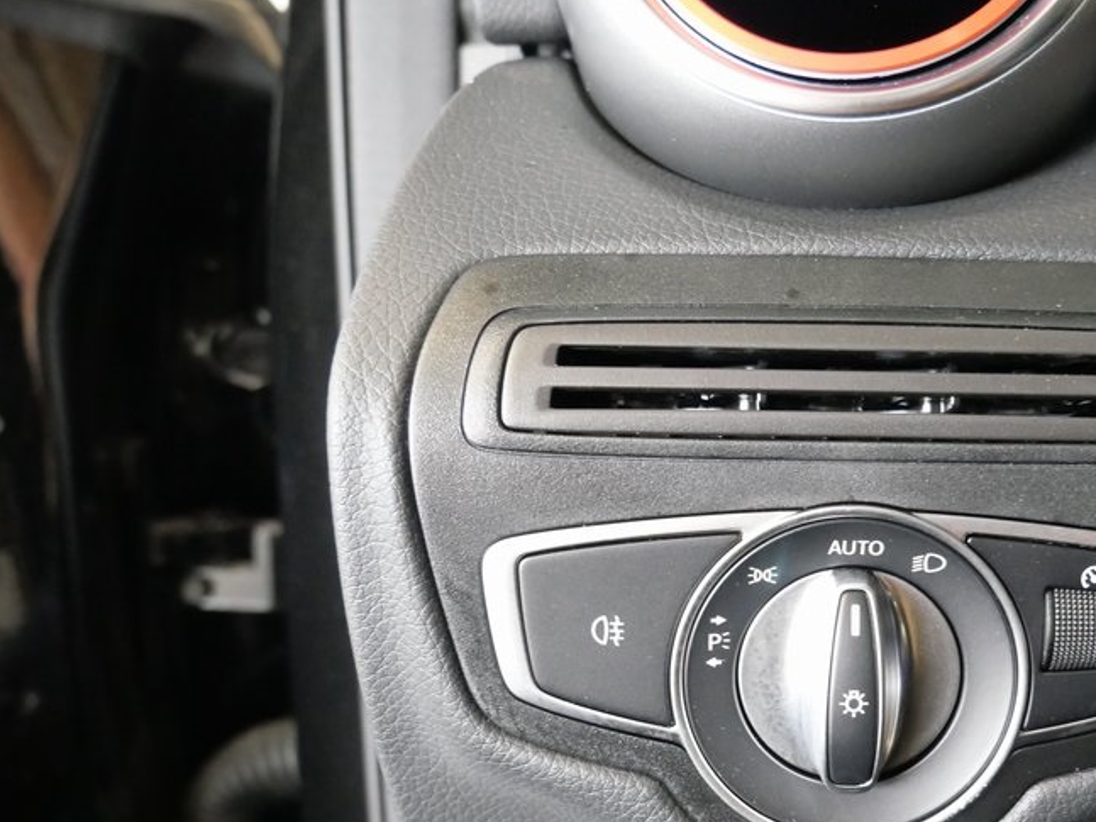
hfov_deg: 47.5
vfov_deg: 37.1
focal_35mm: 38
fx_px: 1203
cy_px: 575
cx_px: 798
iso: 3200
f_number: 3.5
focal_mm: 12
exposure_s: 1/15
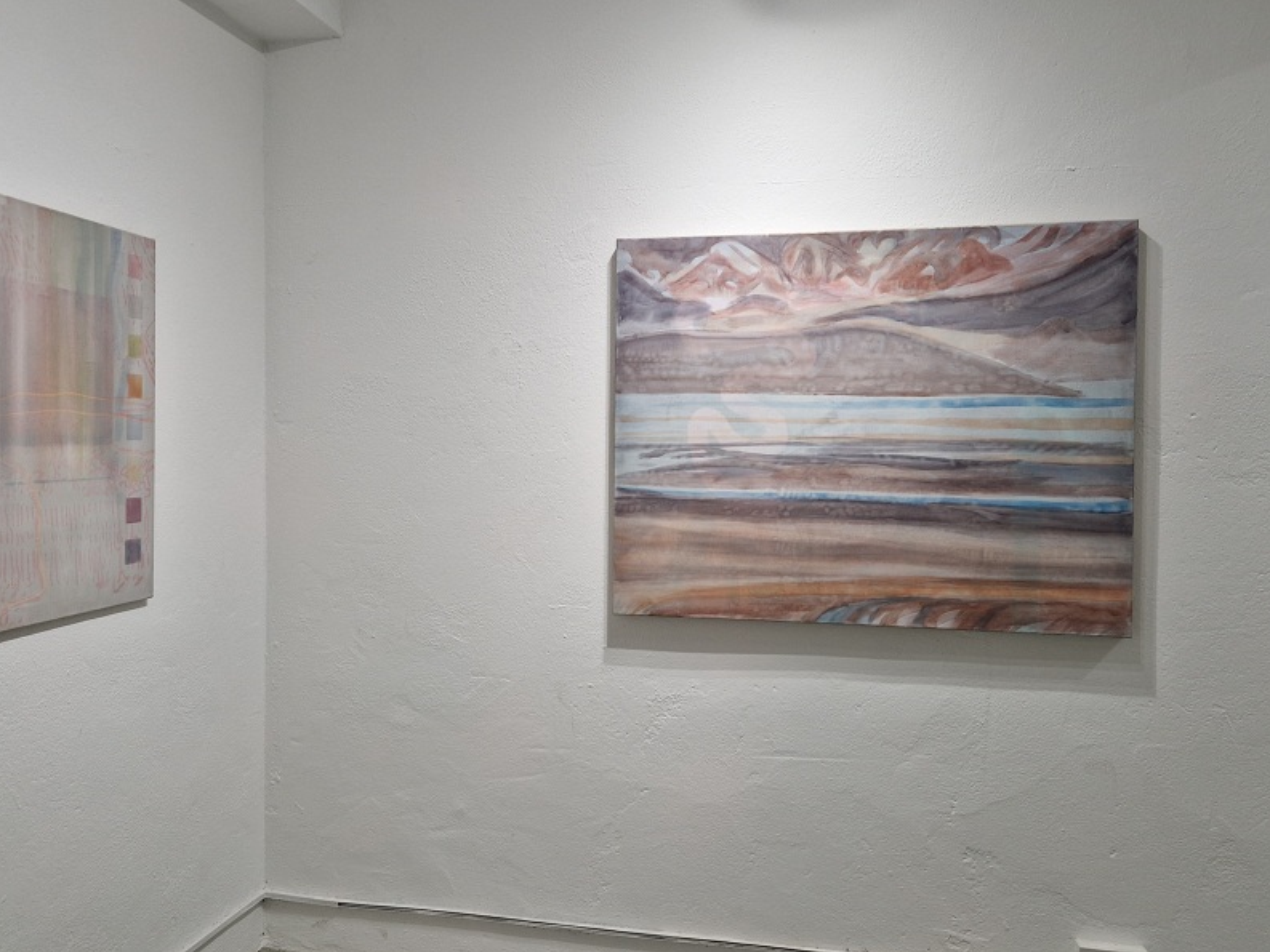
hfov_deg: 61.6
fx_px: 1064
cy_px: 459
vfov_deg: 48.2
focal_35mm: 29
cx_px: 602
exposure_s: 1/200
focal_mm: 5.4
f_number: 1.8
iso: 50
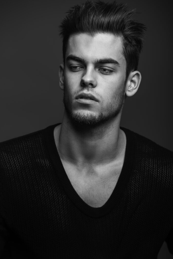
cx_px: 86
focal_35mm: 145
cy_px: 130
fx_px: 1045
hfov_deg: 9.5
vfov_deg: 14.2
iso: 100
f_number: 4
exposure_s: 1/200
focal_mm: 145
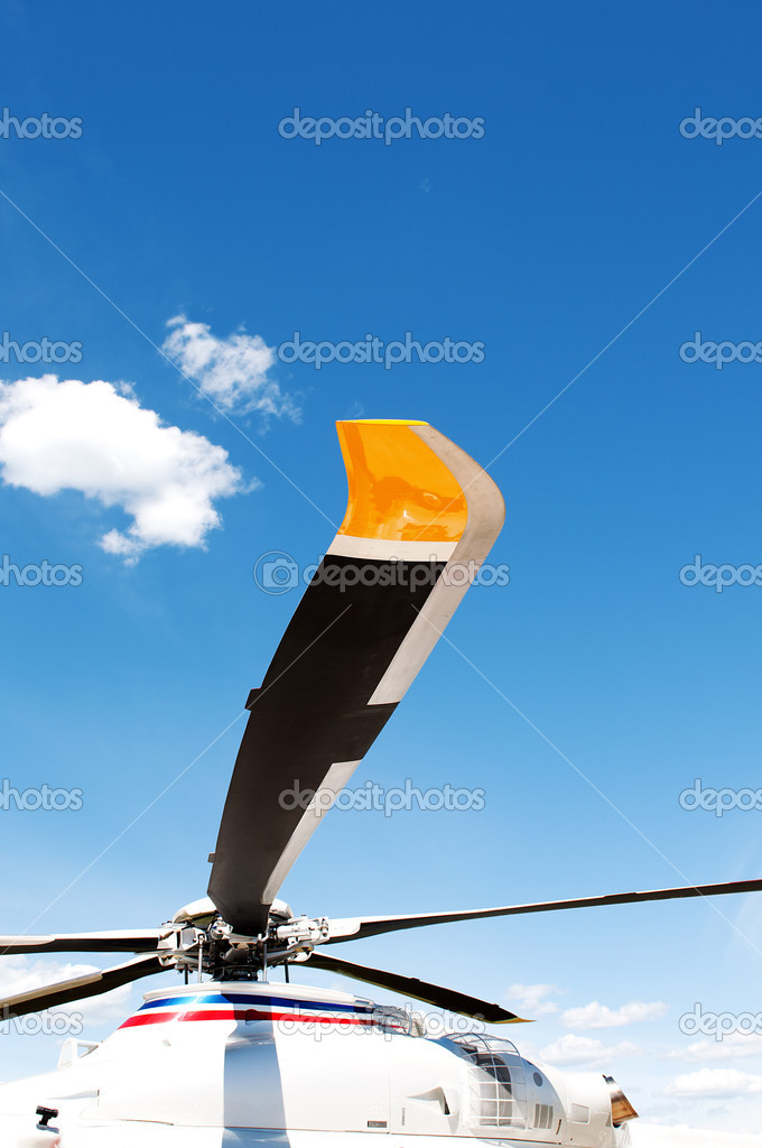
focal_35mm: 36
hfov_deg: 36.8
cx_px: 381
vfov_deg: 53.2
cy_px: 574
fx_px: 1146
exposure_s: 1/250
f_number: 8
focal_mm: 24
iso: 200
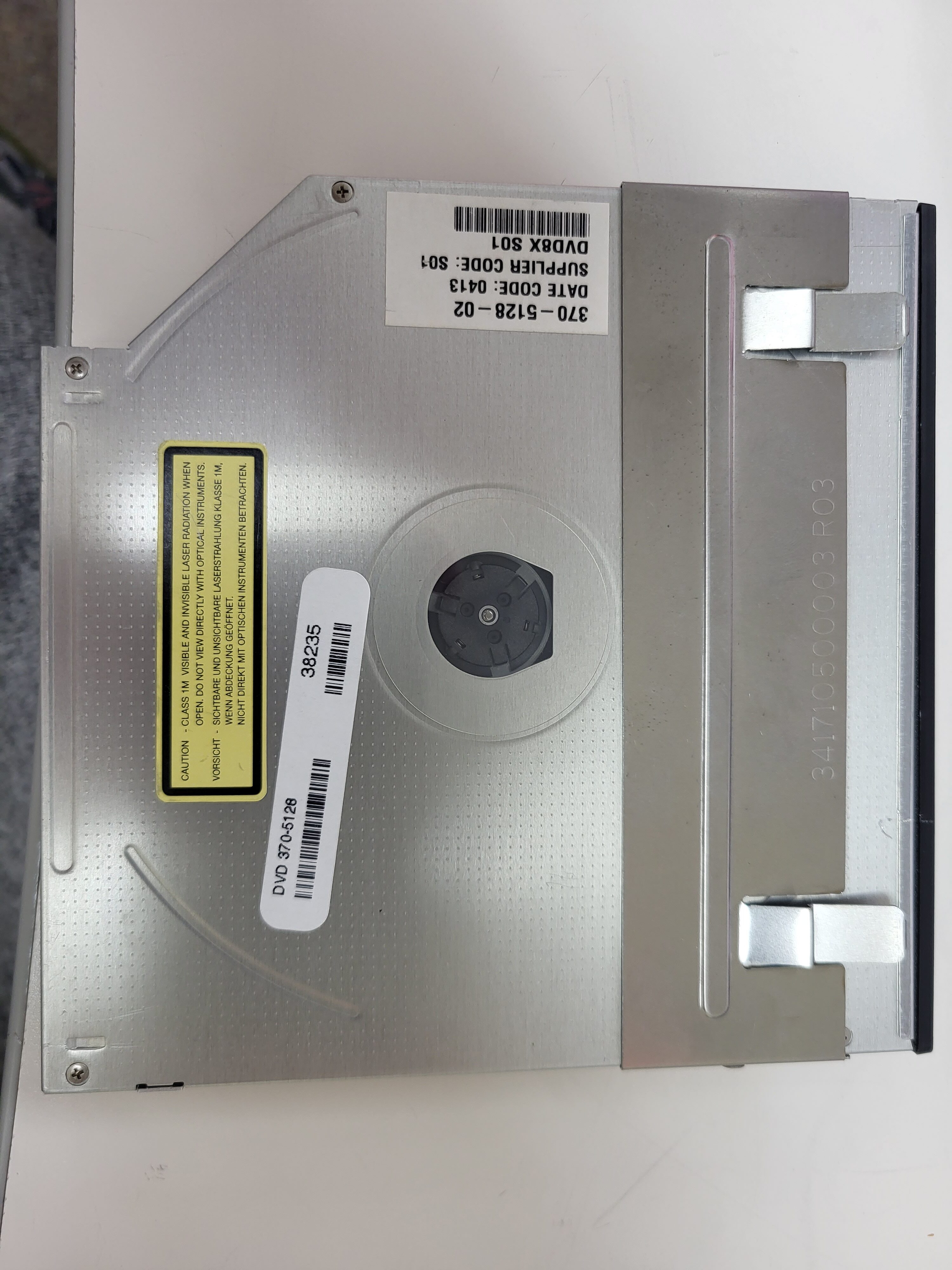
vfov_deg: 67.3
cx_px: 476
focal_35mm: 26
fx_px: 953
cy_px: 635
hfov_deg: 53.1
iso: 125
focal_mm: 5.4
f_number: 1.8
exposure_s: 1/120
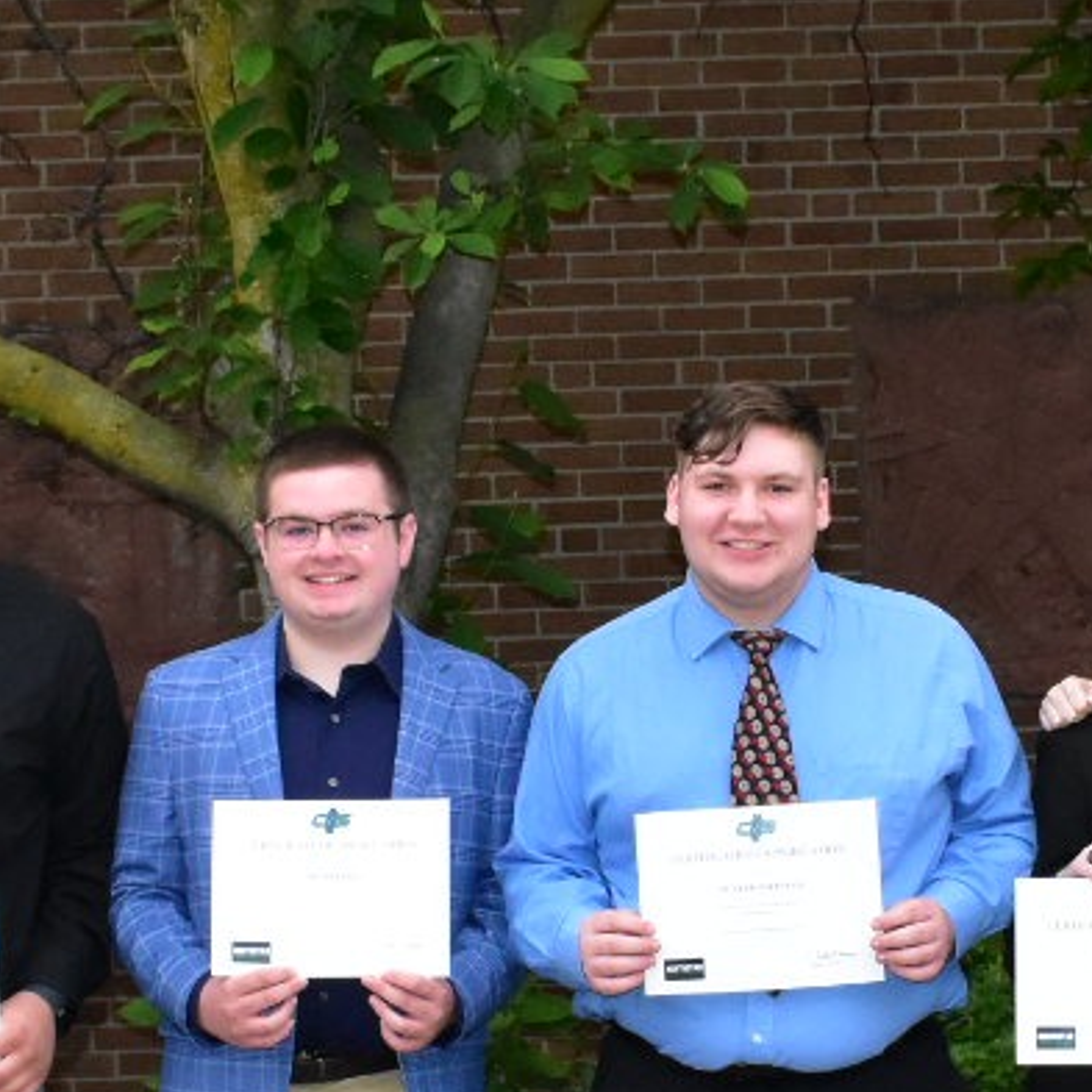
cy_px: 939
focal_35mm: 105
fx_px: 3747
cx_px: 822
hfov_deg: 16.5
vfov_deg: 16.4
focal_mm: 20
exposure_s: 1/200
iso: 3200
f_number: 9
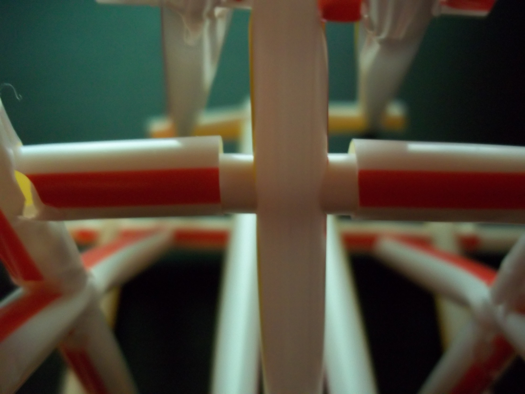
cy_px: 197
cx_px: 262
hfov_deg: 51.4
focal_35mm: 36
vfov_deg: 39.7
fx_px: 546
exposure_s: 1/8
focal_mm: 6.5
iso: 320
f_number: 3.1
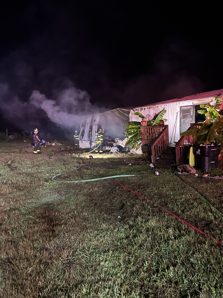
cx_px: 112
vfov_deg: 67.3
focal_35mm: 26
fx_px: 223
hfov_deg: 53.1
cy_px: 149
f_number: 1.5
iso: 640
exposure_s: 1/30
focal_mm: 5.7
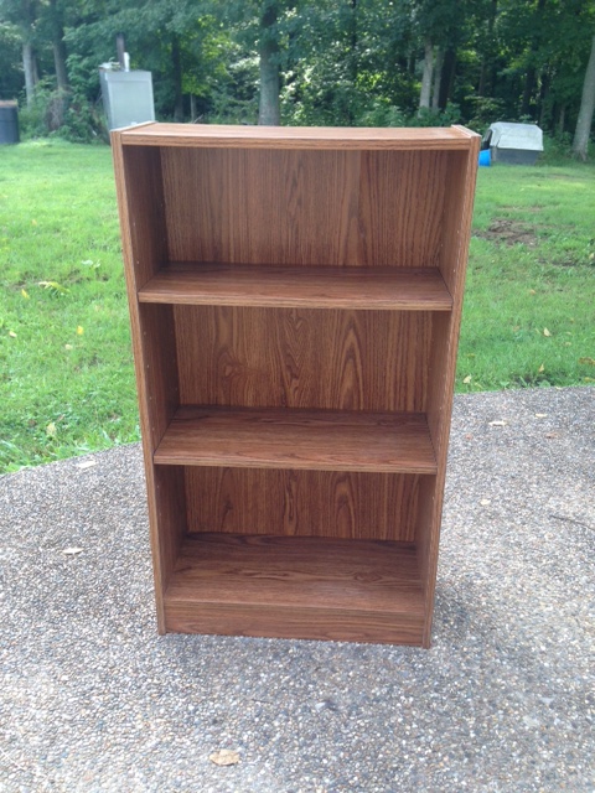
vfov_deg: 55.4
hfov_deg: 42.9
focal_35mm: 33
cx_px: 298
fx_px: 756
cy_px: 396
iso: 64
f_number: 2.4
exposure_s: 1/120
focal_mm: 4.12
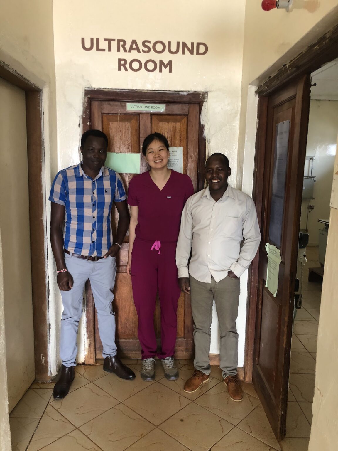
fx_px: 365
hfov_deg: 49.7
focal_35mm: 28
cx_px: 169
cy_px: 226
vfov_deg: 63.4
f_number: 1.8
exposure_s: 1/17
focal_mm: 4
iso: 64
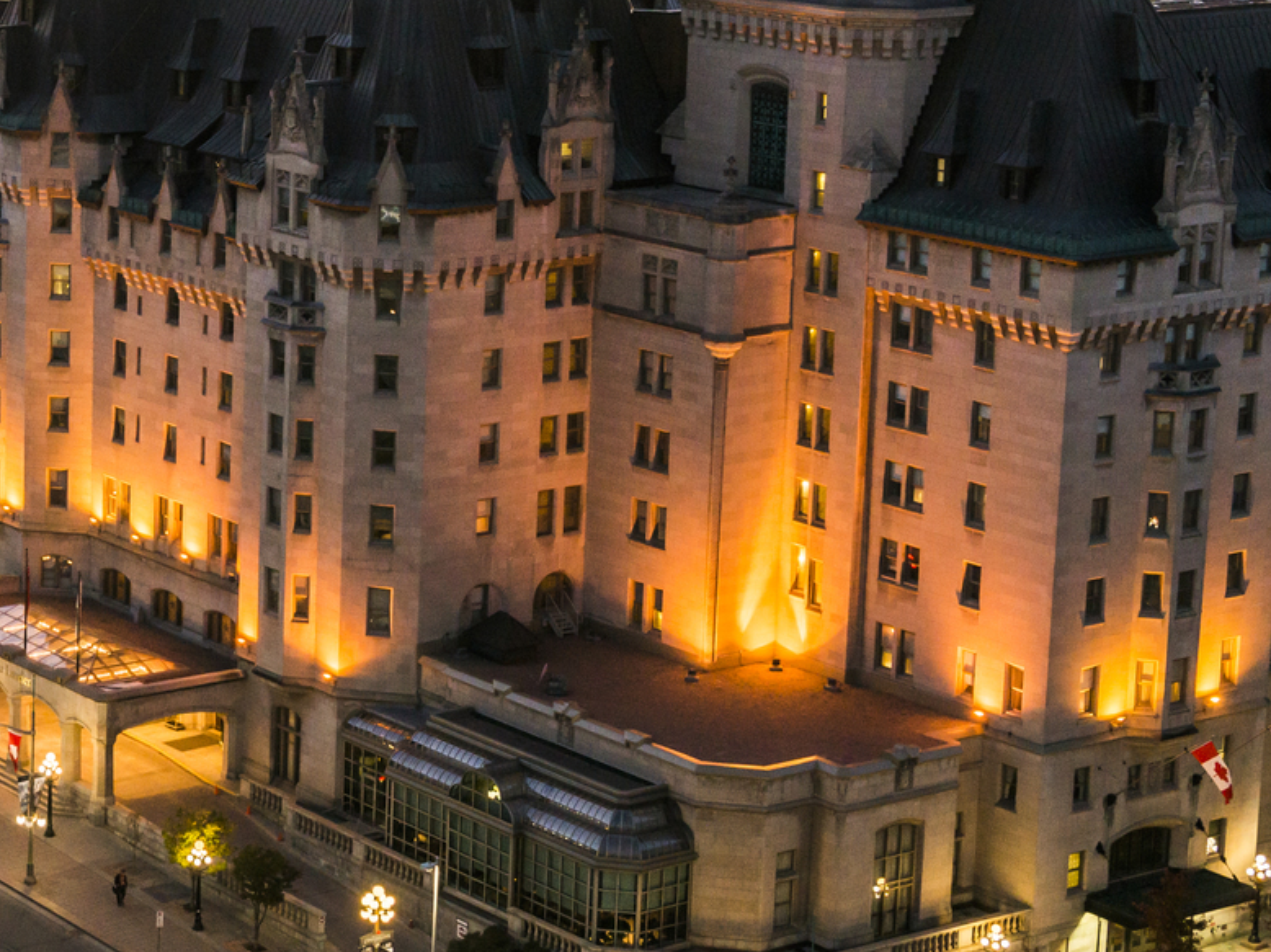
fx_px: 3450
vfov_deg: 15.6
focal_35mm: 94
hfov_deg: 19.6
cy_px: 221
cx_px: -271
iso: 400
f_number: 8
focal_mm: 38
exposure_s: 1/20
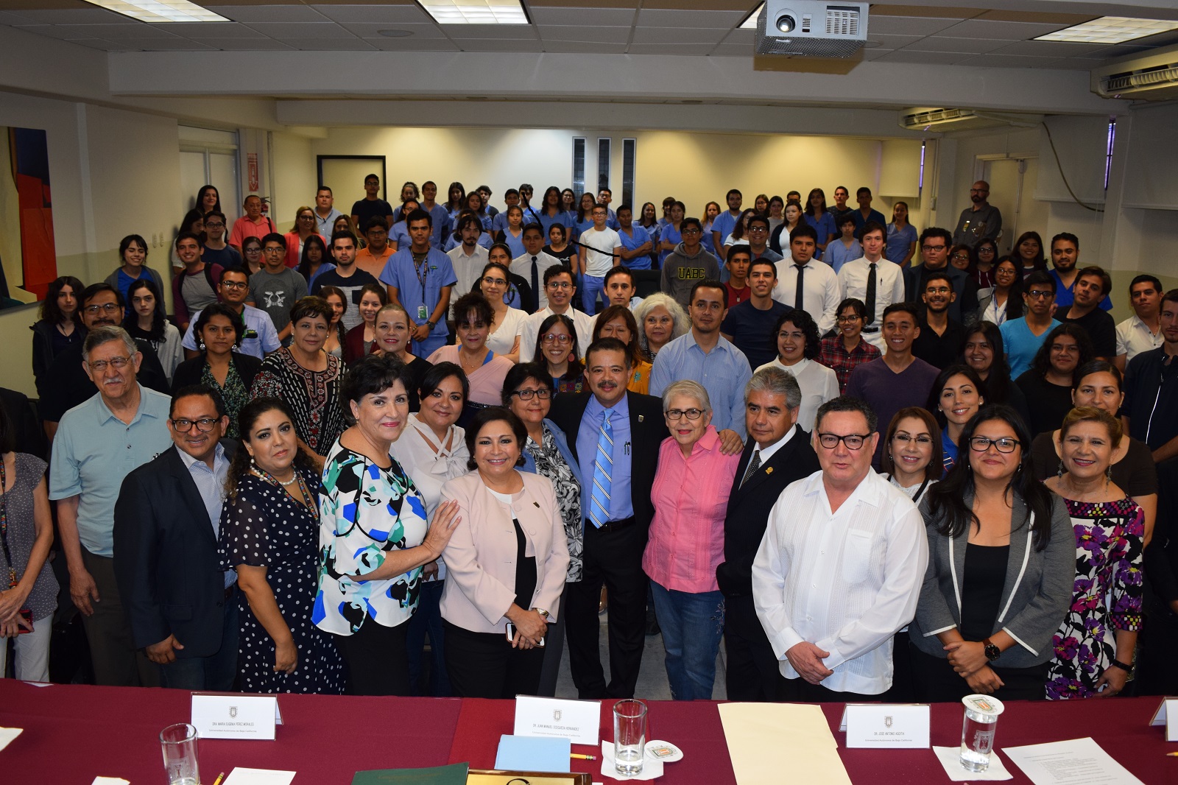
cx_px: 589
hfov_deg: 67.4
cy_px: 392
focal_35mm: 27
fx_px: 883
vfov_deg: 47.9
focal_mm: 18
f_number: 5
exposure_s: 1/100
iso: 800
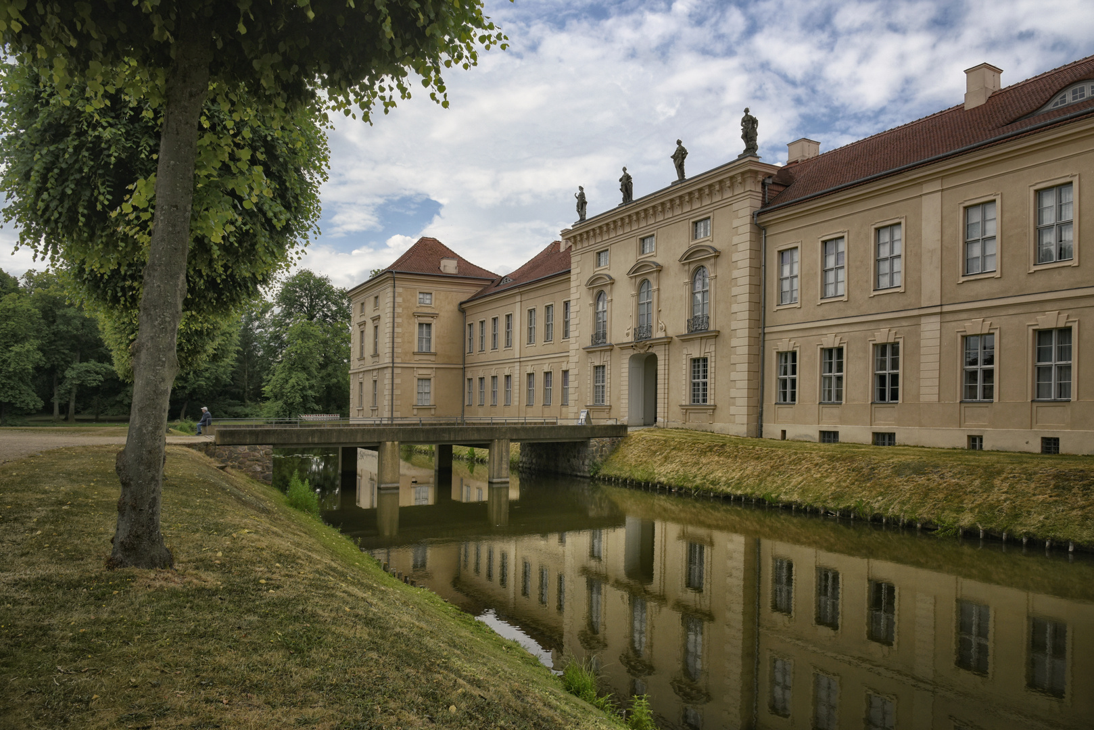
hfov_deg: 73.7
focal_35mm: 24
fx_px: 730
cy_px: 365
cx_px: 547
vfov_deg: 53.2
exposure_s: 1/200
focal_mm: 24
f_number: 14
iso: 200
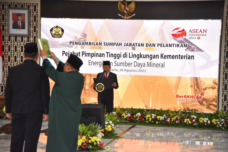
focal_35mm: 86
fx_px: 545
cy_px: 76
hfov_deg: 23.6
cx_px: 114
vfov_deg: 15.9
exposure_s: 1/160
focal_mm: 86
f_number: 4
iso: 1600
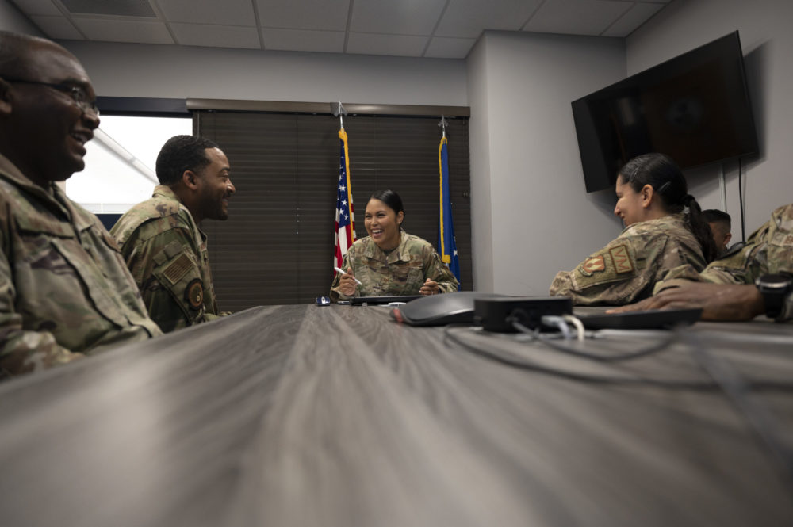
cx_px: 396
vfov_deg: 53.1
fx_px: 528
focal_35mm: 24
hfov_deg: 73.8
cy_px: 264
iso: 1250
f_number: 3.2
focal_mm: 24
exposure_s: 1/125
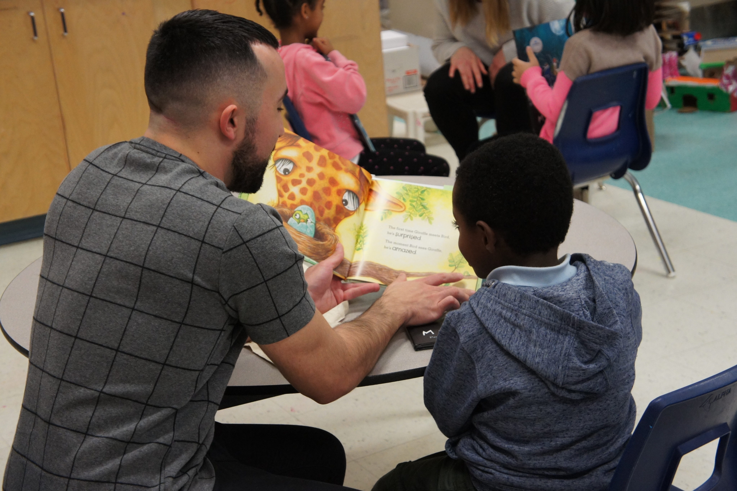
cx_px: 368
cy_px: 246
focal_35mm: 68
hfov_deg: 29.9
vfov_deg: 20.1
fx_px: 1381
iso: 1600
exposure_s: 1/60
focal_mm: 45
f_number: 5
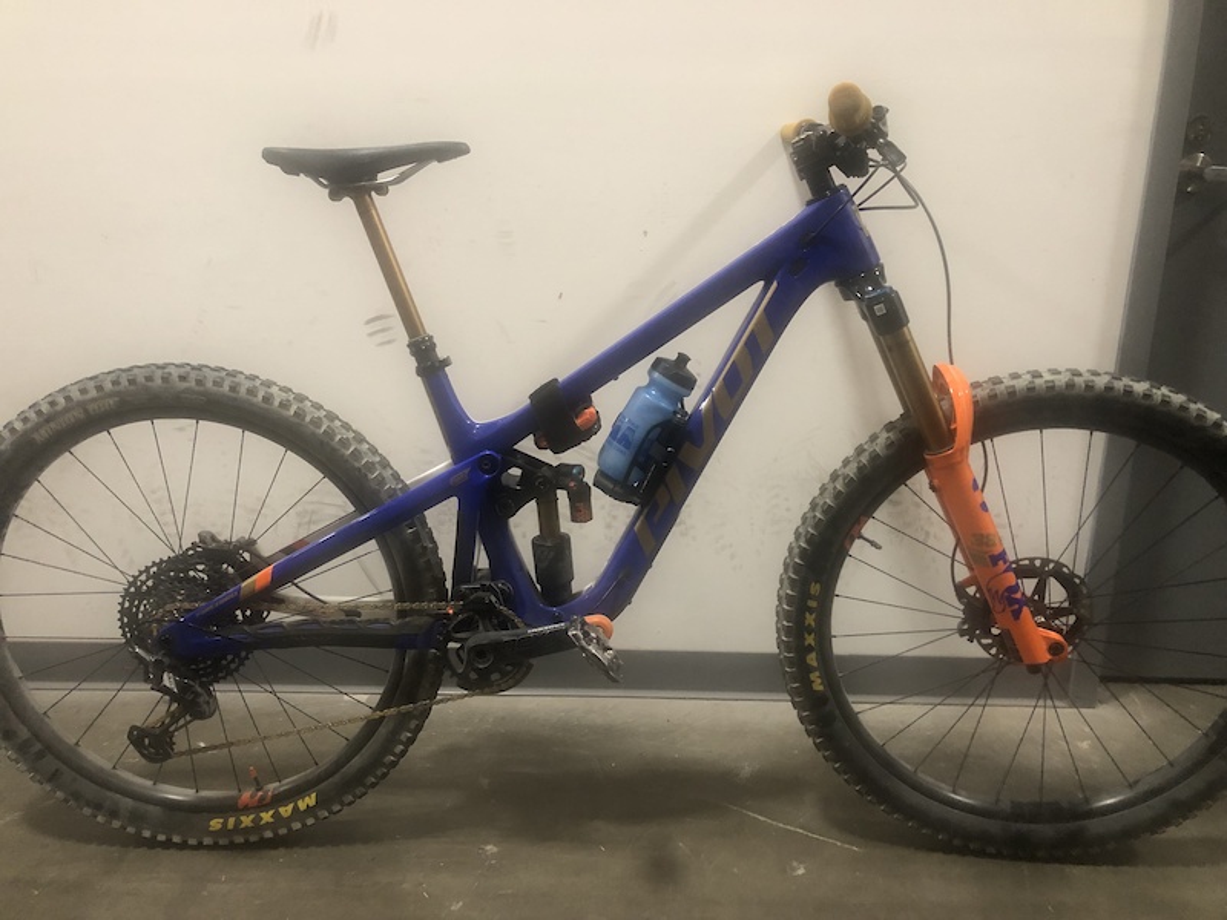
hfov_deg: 63.4
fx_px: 992
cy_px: 460
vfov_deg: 49.7
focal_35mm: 28
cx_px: 614
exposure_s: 1/15
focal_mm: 3.99
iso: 100
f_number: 1.8
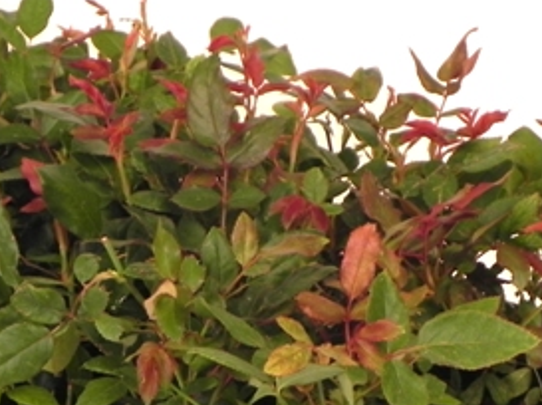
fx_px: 1689
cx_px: 97
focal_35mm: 108
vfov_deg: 13.7
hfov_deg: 18.0
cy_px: 270
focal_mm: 8.2
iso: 160
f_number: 3.2
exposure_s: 1/42.8
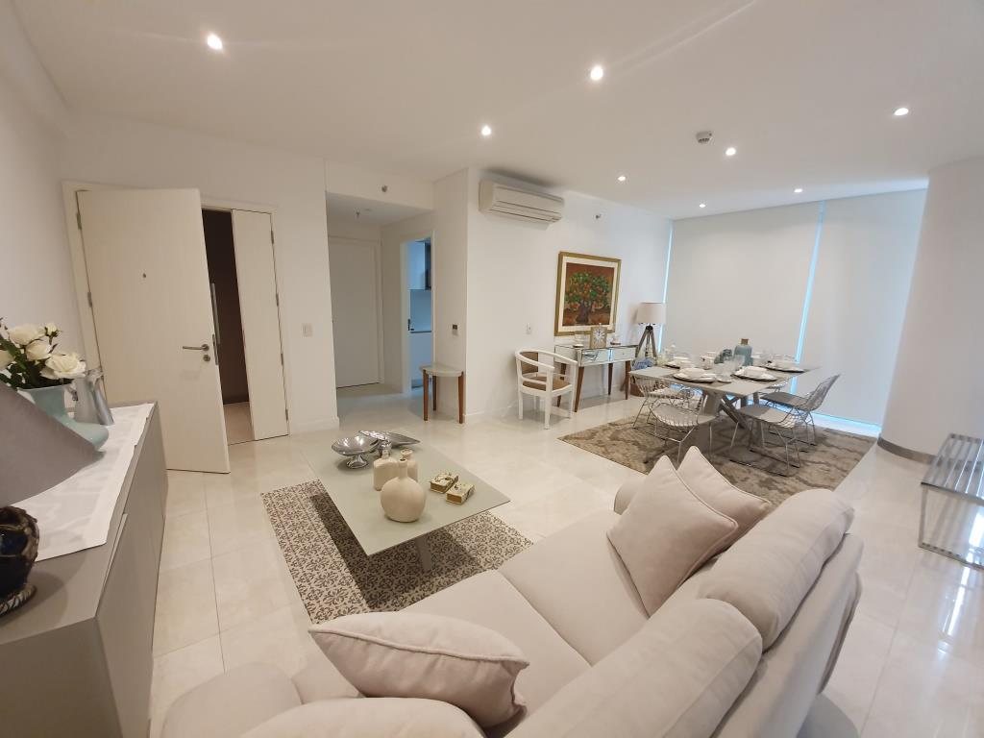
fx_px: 370
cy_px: 369
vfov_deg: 89.9
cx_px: 492
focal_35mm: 13
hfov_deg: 106.2
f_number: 2.2
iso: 200
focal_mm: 1.8
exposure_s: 1/50
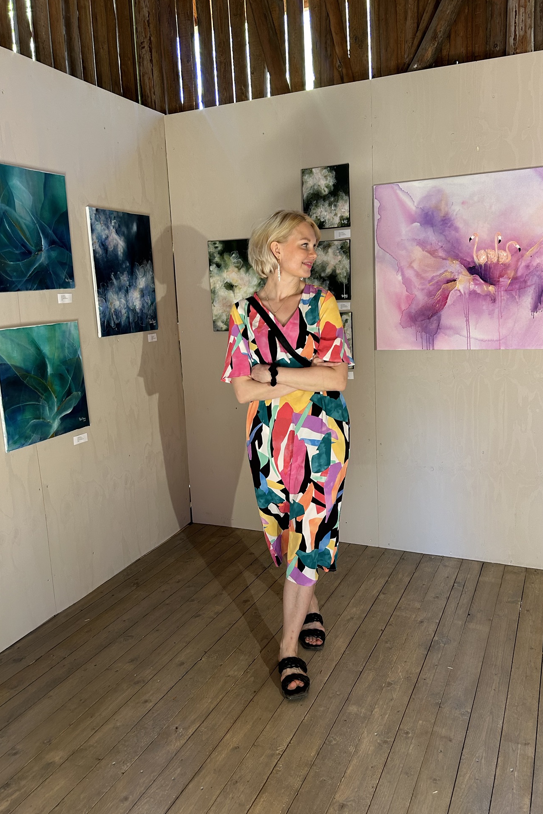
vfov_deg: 65.5
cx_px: 285
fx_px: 633
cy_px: 396
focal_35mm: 28
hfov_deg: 46.4
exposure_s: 1/50
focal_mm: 5.7
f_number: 1.5
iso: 125
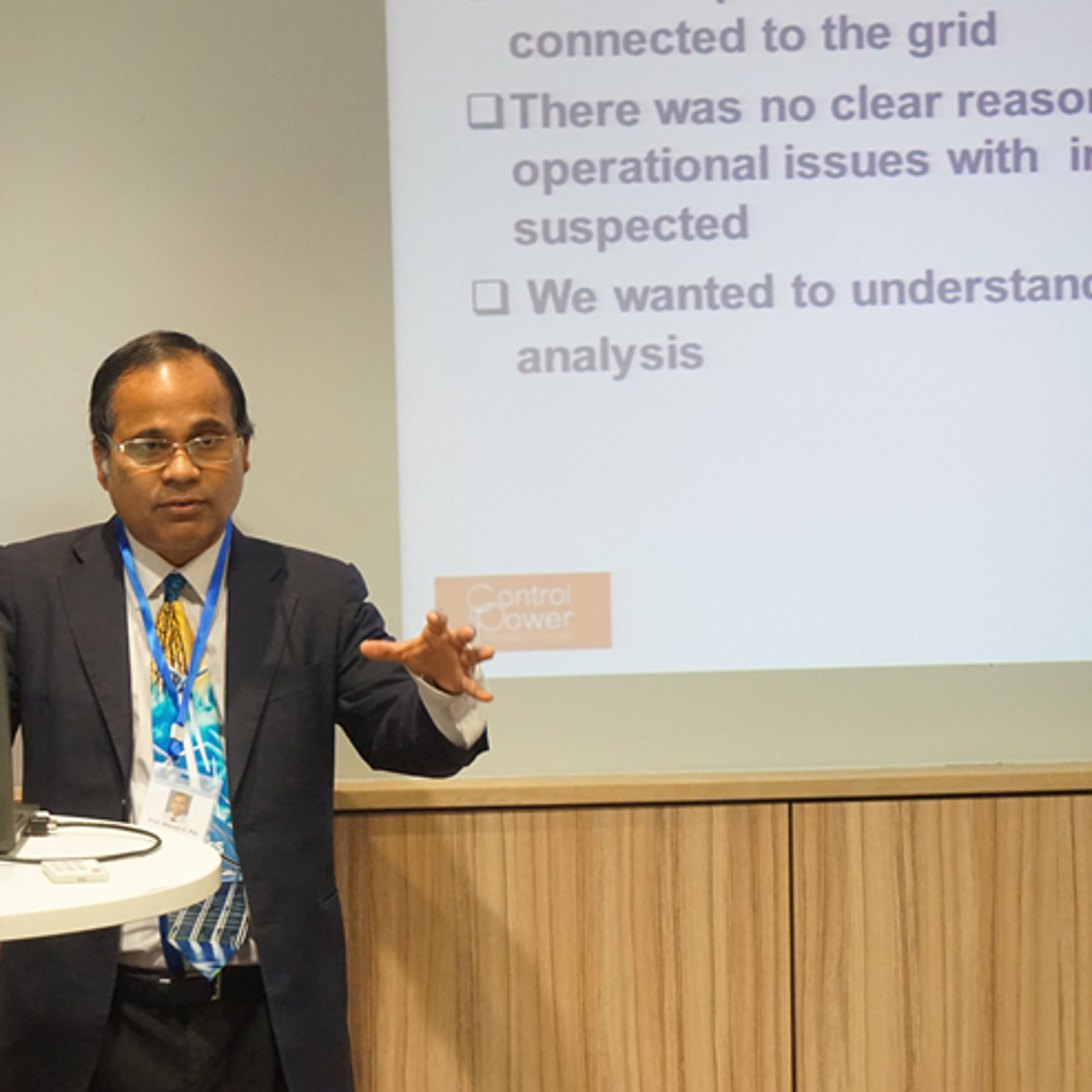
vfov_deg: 17.9
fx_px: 3462
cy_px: 546
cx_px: 308
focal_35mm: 97
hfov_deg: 17.8
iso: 3200
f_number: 5.6
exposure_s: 1/80
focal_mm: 50
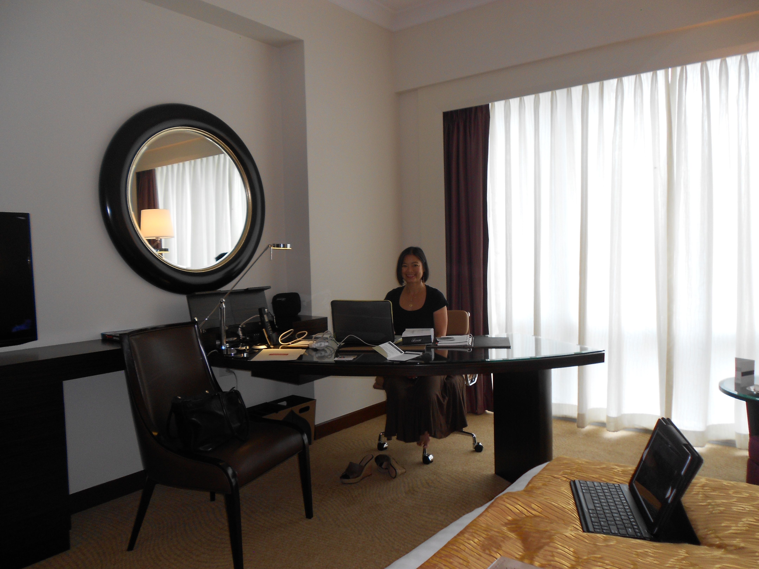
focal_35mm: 26
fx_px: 570
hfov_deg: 67.3
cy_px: 284
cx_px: 380
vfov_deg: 53.1
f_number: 3.2
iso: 80
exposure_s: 1/40
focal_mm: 4.6
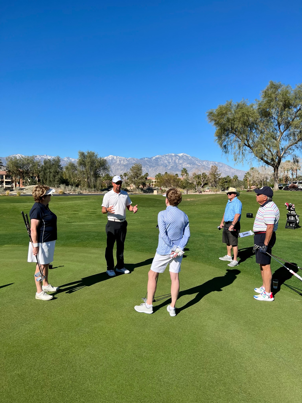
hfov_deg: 53.0
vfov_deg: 67.3
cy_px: 202
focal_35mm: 26
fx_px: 303
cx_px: 151
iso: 50
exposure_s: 1/6211
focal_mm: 5.7
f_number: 1.5
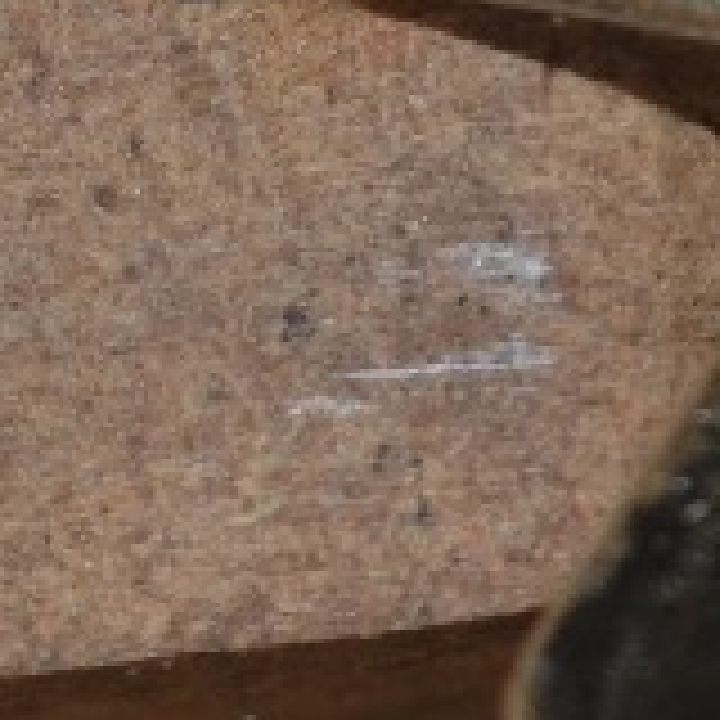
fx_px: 16715
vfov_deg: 2.5
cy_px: 76
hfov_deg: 2.5
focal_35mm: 710
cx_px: -531
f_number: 8
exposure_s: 1/60
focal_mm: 55
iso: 100
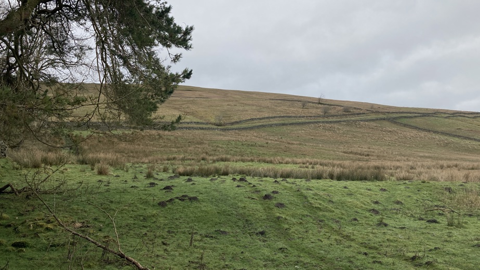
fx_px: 420
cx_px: 227
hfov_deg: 59.4
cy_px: 92
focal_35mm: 33
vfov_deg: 35.3
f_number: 1.8
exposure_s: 1/1033
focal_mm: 3.99
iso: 20
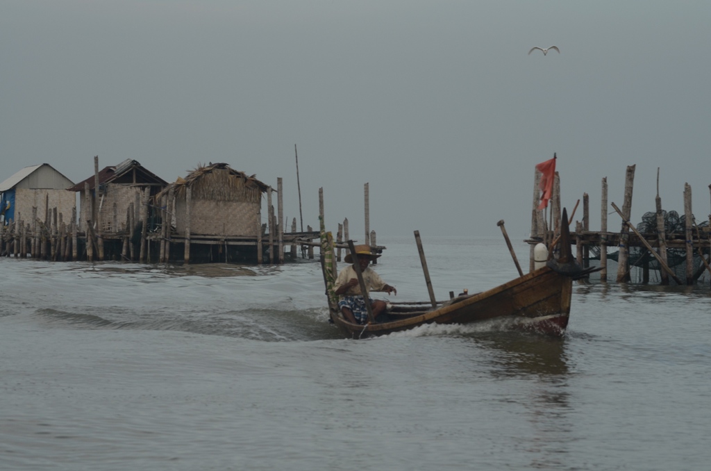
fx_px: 3606
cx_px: 356
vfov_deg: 7.5
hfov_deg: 11.3
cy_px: 236
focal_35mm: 183
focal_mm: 122
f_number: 11
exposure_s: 1/250
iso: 200
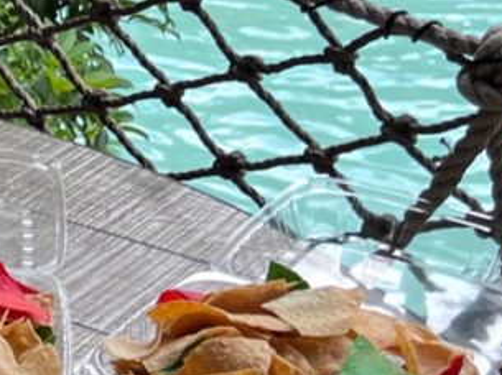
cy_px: 249
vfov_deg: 11.3
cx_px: -448
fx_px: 1898
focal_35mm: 131
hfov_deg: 13.3
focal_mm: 5.7
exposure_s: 1/133
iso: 32
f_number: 1.5
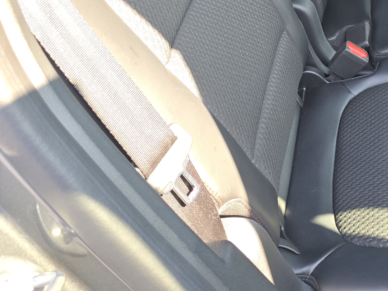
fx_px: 594
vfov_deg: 26.3
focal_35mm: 53
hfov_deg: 33.9
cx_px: 362
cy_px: 11
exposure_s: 1/180
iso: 125
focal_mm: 6.3
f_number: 1.7
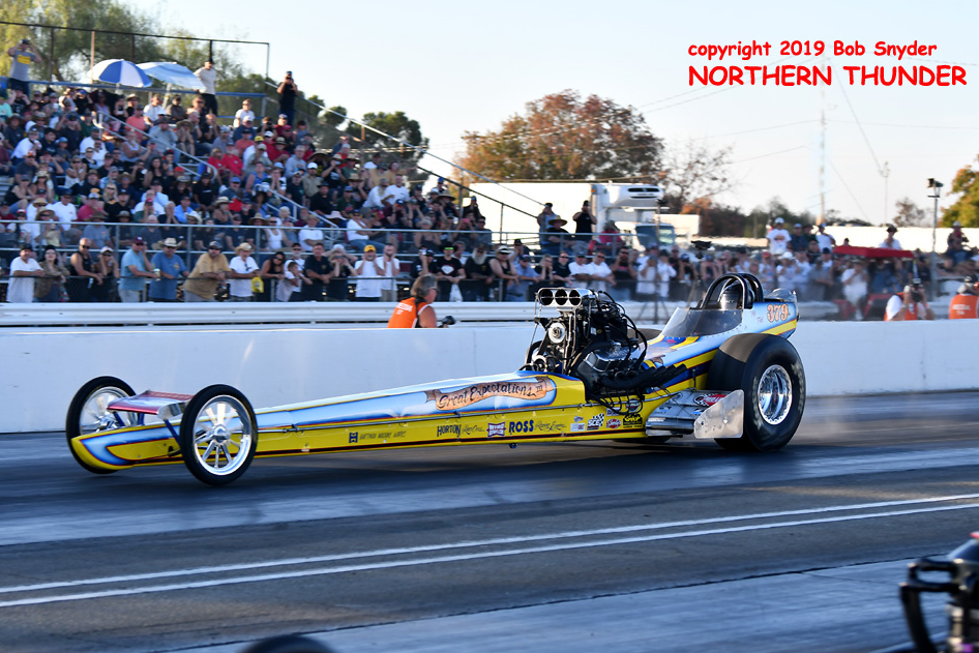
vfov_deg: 12.3
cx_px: 496
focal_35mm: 111
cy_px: 339
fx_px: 3019
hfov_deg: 18.4
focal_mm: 70
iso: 250
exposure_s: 1/1000
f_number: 3.5
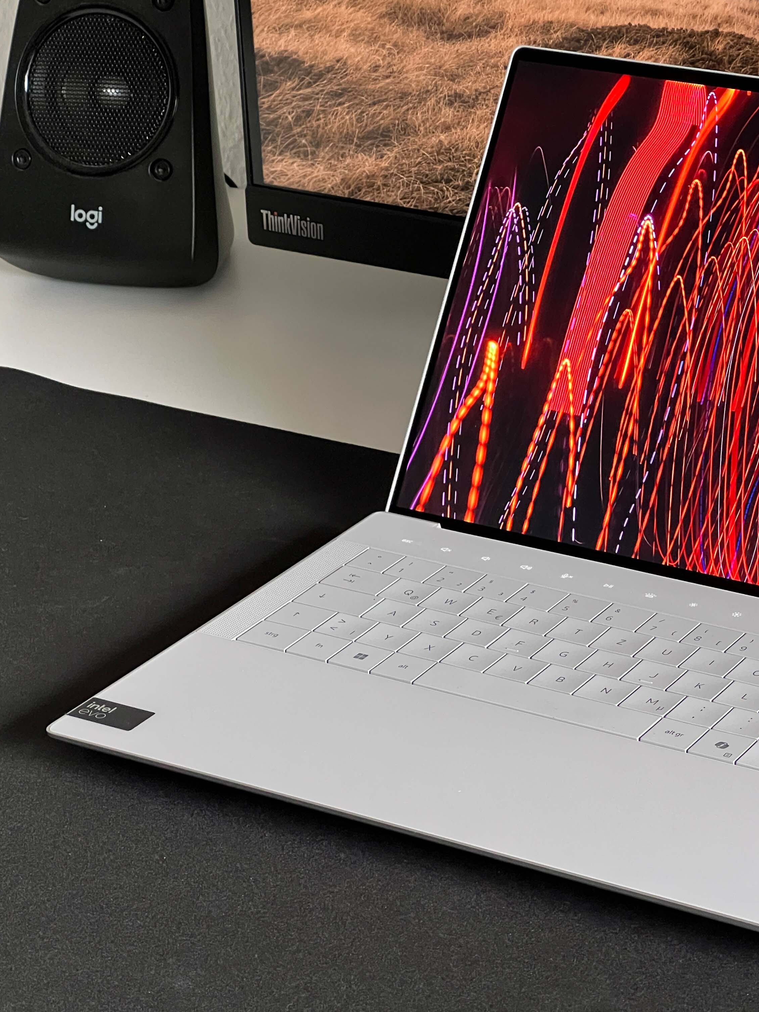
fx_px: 3011
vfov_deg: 19.1
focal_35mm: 103
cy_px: 506
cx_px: 636
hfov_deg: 14.3
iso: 400
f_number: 2.8
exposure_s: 1/48
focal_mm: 9
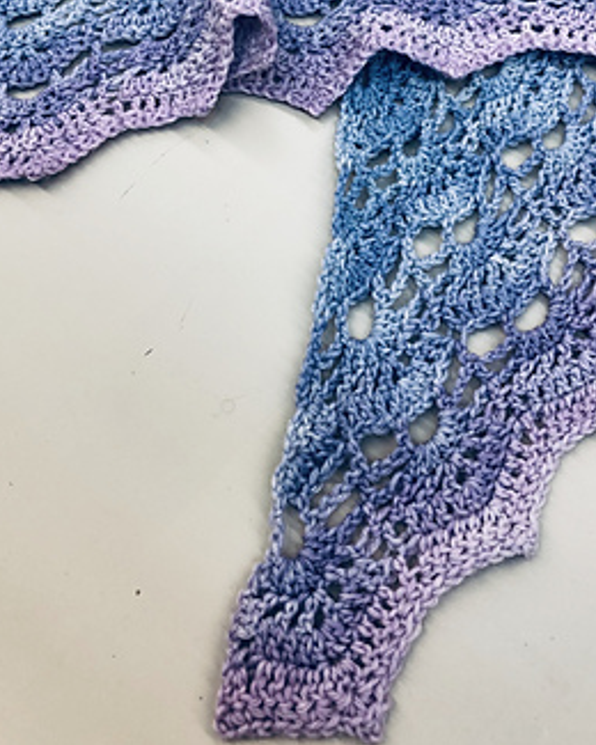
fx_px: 926
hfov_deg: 35.6
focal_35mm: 42
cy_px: 211
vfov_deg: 42.8
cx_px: 340
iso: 32
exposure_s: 1/40
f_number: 1.8
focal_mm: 3.99
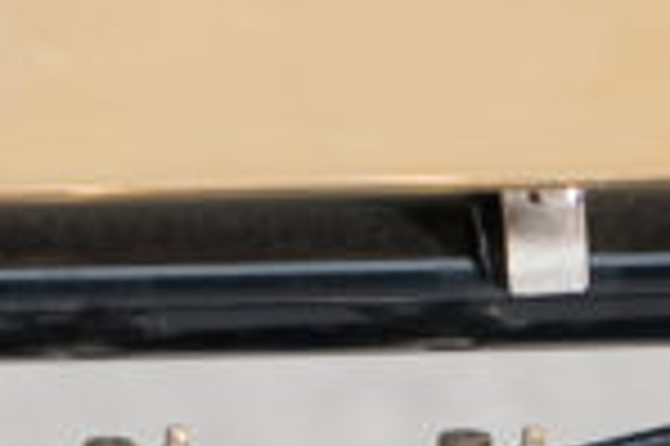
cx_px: 490
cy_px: 1489
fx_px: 20431
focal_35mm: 1099
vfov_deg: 1.2
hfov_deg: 1.9
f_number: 5.6
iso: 250
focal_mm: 160
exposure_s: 1/160
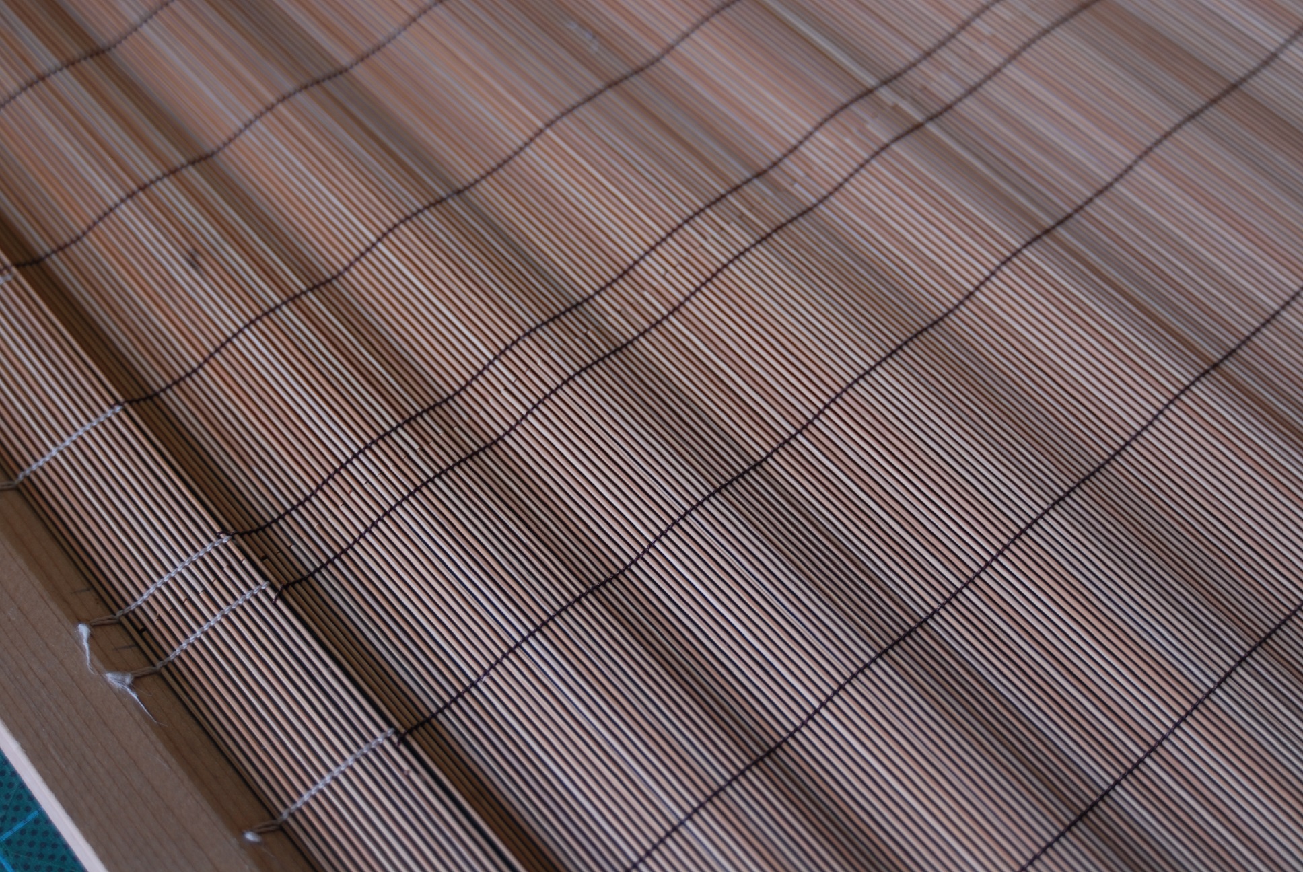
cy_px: 436
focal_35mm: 52
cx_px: 652
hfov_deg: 37.8
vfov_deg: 25.8
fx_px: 1902
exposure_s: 1/25
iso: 100
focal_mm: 35
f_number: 4.5
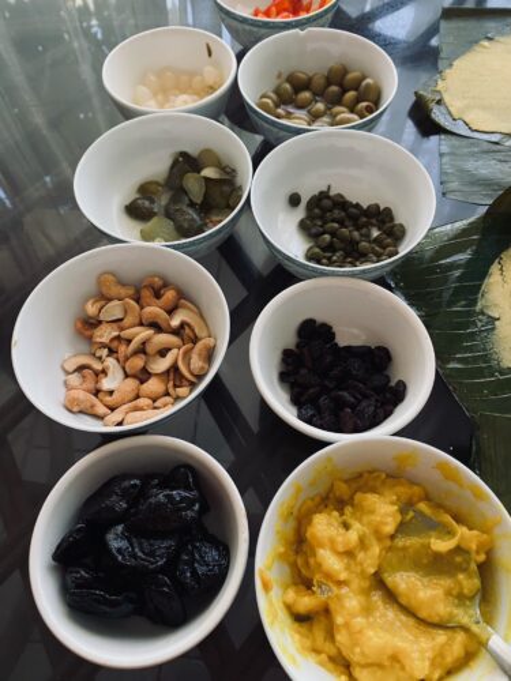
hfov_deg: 53.1
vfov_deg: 67.3
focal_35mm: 26
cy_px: 340
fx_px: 512
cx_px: 256
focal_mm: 4.25
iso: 320
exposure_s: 1/60
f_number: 1.8
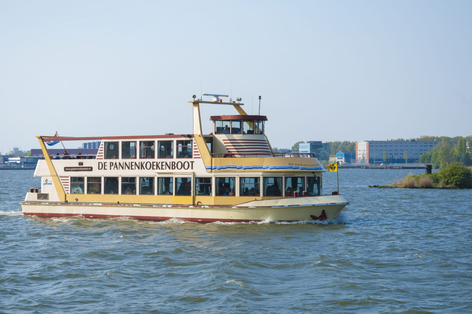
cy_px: 157
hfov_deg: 21.9
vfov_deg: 14.7
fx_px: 1218
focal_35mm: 93
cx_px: 236
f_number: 9
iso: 1000
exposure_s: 1/1250
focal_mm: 62
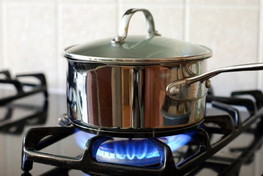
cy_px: 88
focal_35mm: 75
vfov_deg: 18.2
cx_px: 132
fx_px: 548
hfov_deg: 27.0
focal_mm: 50
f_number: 4.5
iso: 100
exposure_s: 1.6
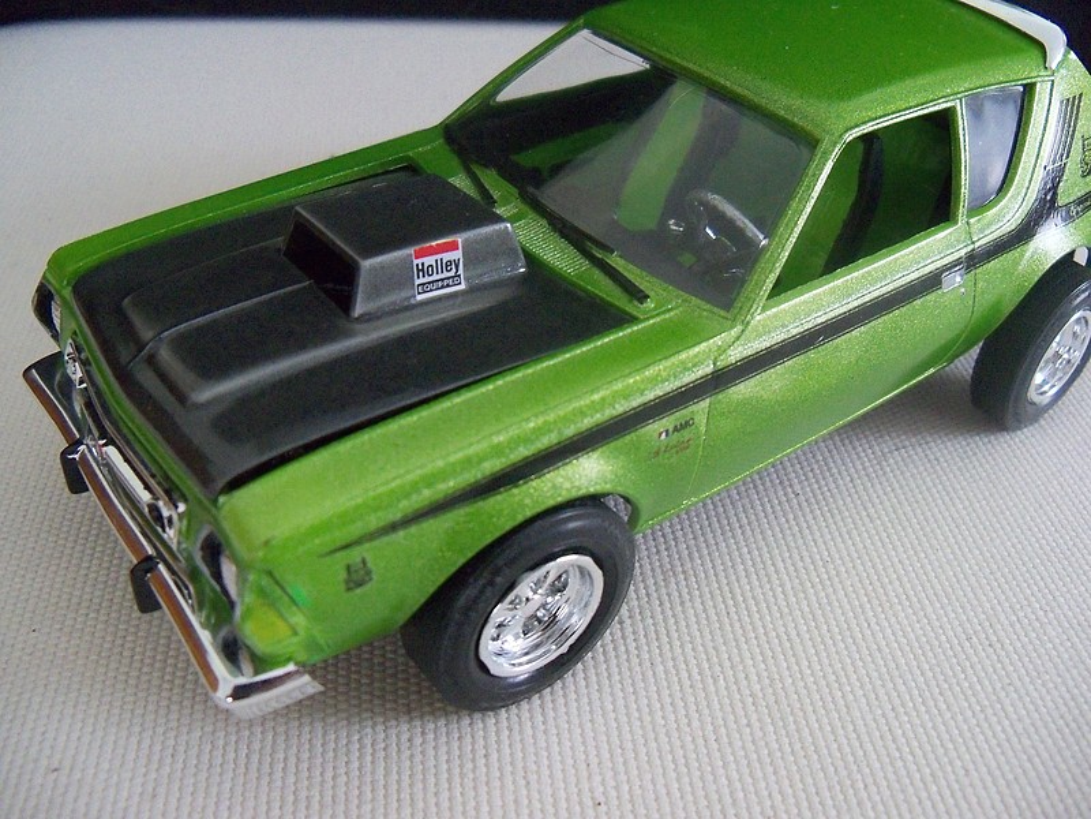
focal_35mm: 35
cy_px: 410
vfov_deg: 40.7
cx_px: 546
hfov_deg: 52.6
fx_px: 1103
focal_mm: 6.2
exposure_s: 1/40
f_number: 3.5
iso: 640
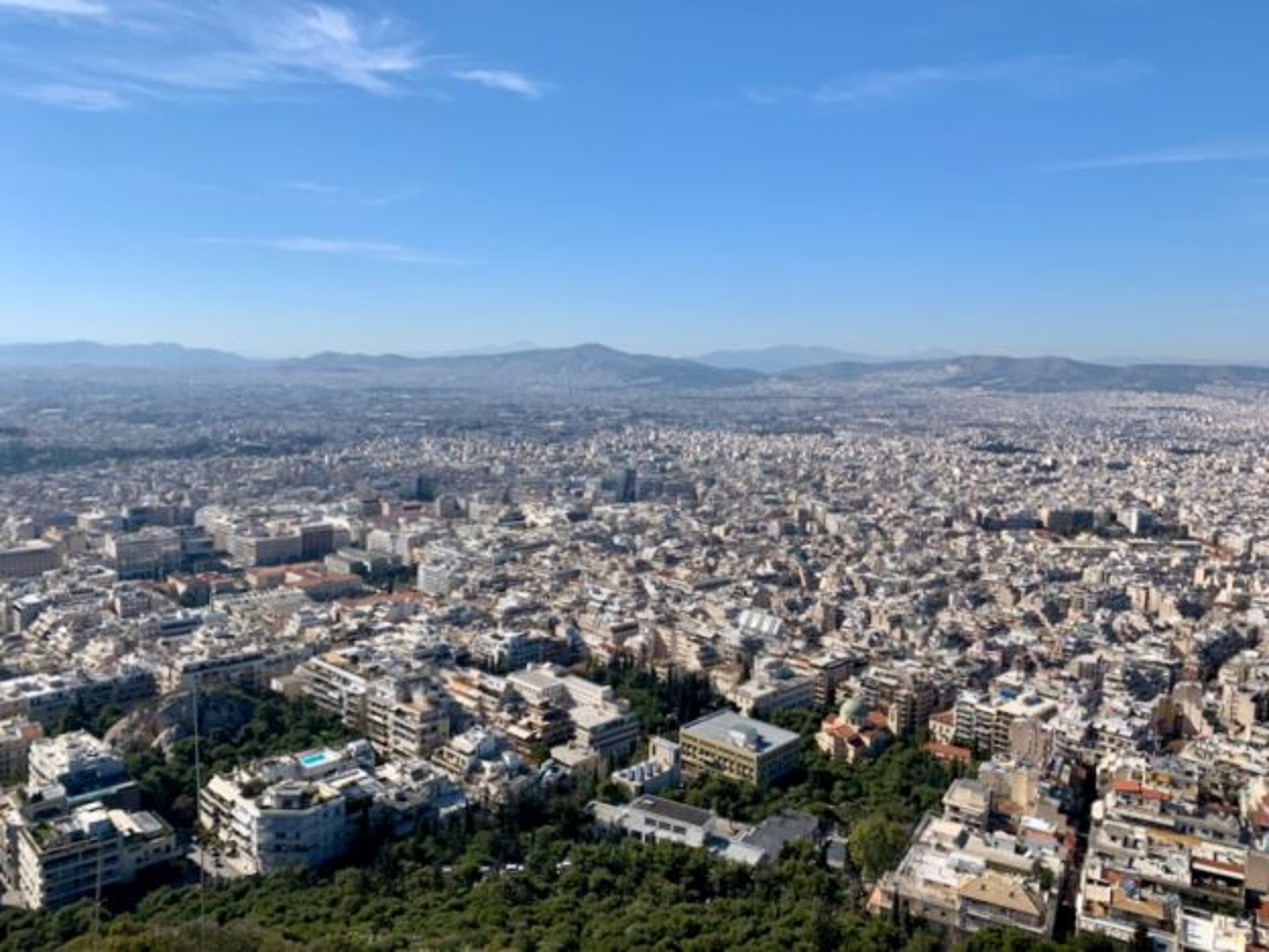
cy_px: 476
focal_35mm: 26
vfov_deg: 53.1
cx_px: 634
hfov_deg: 67.3
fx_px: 953
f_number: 1.8
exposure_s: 1/3401
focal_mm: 4.25
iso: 25
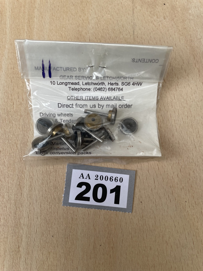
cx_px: 102
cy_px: 136
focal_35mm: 26
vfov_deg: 67.3
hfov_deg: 53.1
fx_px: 203
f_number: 1.6
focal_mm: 4.2
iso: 32
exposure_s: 1/347
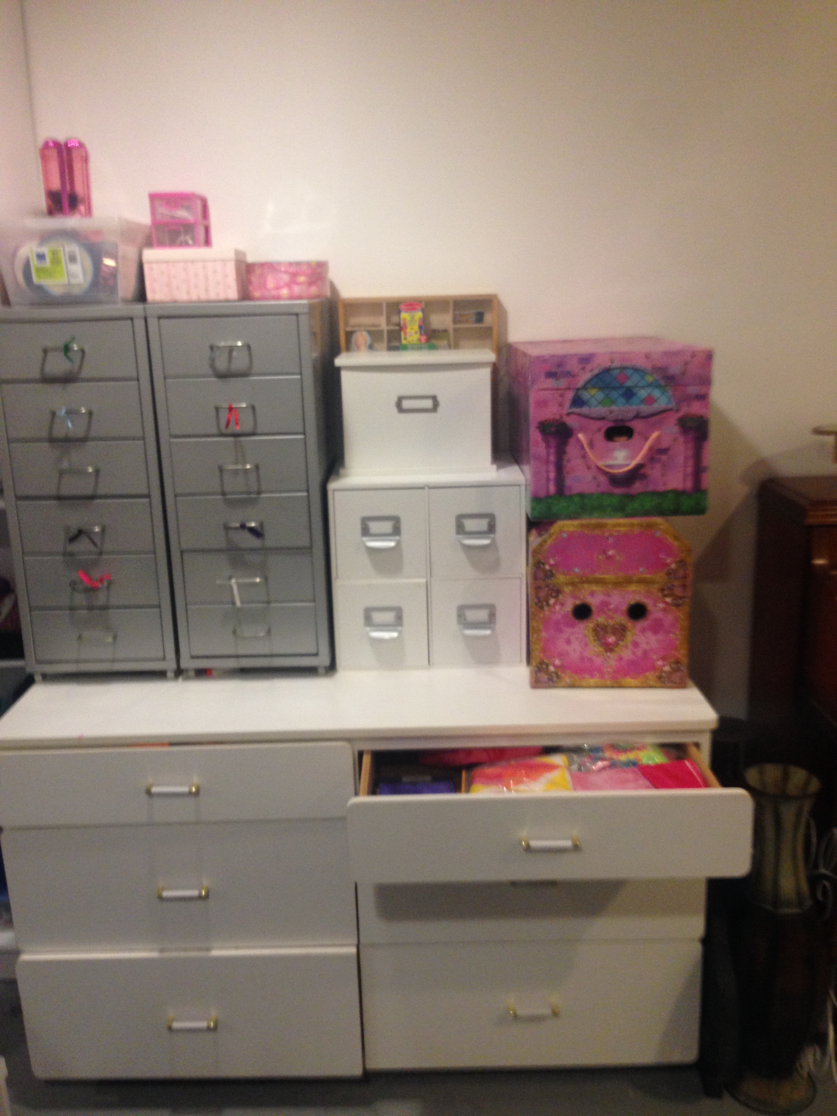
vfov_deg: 55.4
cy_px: 558
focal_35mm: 33
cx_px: 418
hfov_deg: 42.9
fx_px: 1064
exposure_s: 1/20
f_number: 2.4
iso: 160
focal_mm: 4.12
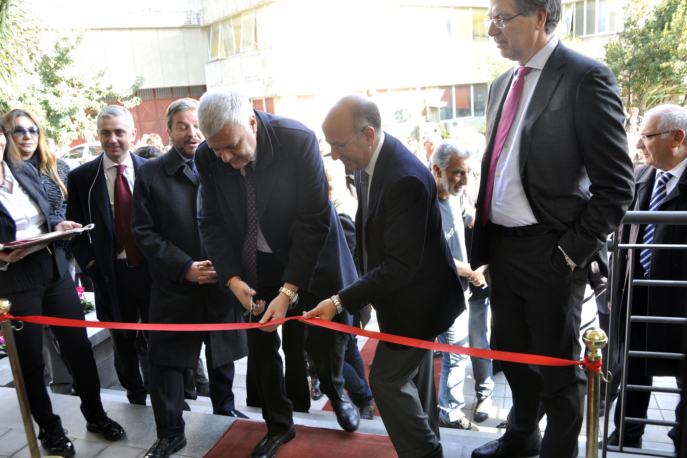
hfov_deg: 61.9
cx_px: 344
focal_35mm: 30
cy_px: 229
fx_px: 572
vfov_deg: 43.6
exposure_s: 1/100
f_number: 5
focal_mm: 20
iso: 400
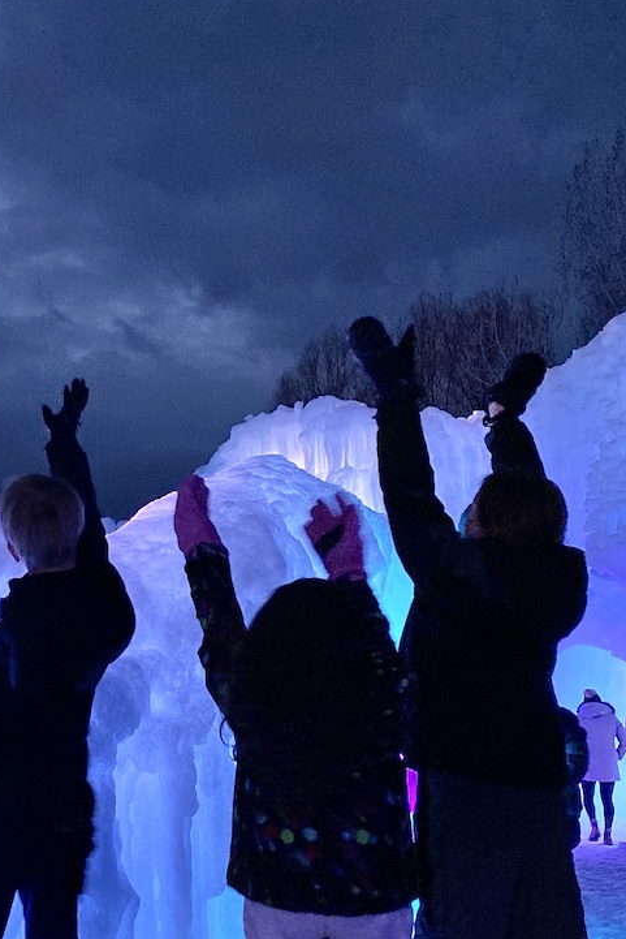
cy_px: 567
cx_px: 3
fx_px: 1251
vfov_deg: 40.9
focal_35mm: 48
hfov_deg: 26.6
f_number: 1.8
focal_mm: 4.25
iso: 640
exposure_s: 1/30
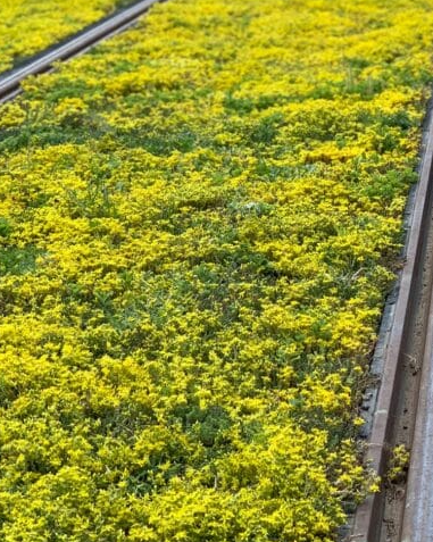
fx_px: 1748
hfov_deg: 14.1
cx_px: 295
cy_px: 226
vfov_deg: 17.6
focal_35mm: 109
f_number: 2.4
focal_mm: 6
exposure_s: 1/432
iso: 16
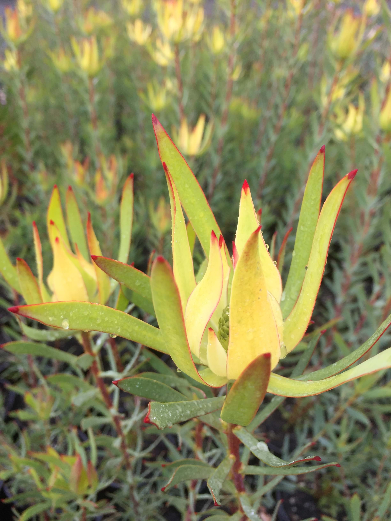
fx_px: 437
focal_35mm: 29
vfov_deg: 61.7
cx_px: 196
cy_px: 260
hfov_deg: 48.2
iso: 32
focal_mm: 4.15
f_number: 2.2
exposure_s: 1/388
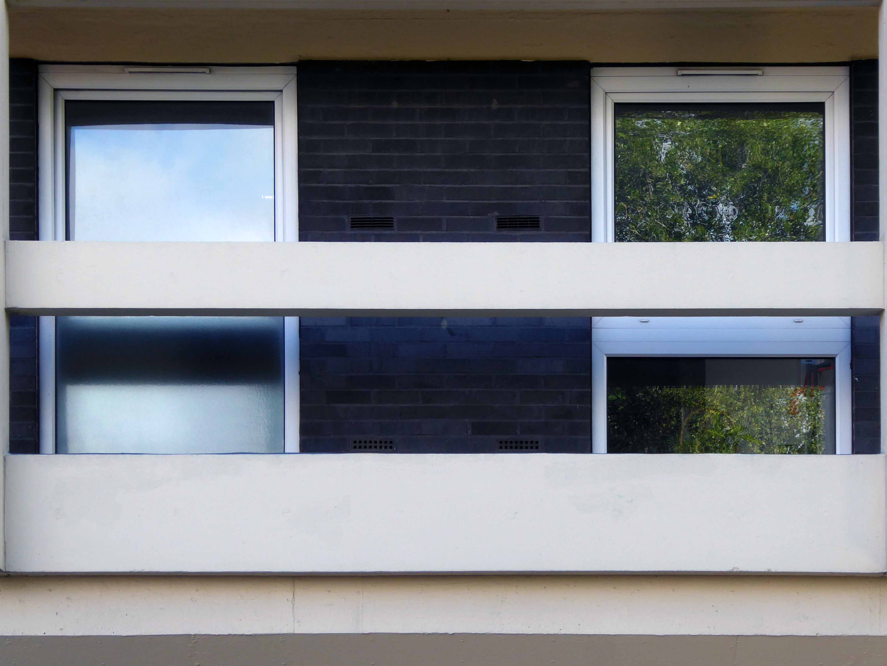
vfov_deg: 16.2
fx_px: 2332
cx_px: 444
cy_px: 333
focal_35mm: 91
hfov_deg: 21.5
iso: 80
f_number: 4.8
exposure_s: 1/125
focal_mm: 15
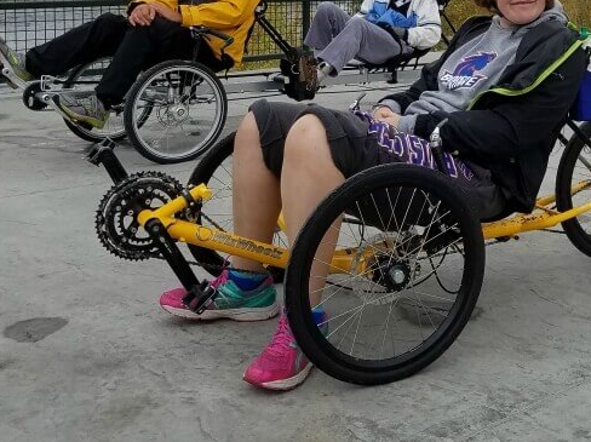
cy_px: 111
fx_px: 682
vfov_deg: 35.1
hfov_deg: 46.7
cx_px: 344
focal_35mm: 40
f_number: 1.7
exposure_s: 1/1436
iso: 50
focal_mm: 4.2
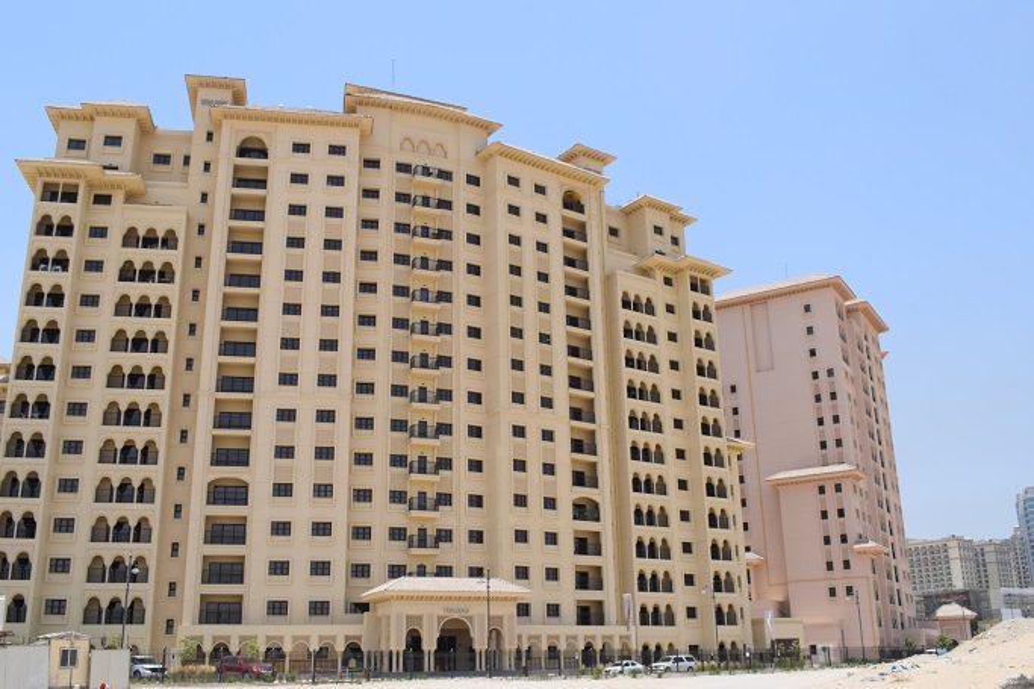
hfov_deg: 55.1
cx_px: 517
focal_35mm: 34
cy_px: 344
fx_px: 991
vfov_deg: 38.3
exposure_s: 1/400
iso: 200
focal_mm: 23
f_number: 10
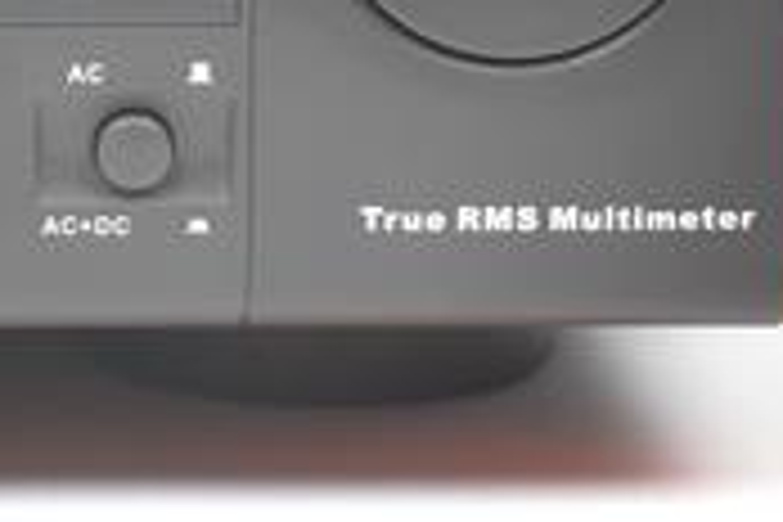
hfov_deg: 11.0
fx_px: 3930
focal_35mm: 181
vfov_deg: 7.5
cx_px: -356
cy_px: -288
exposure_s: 1/200
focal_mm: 35
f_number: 13
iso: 200
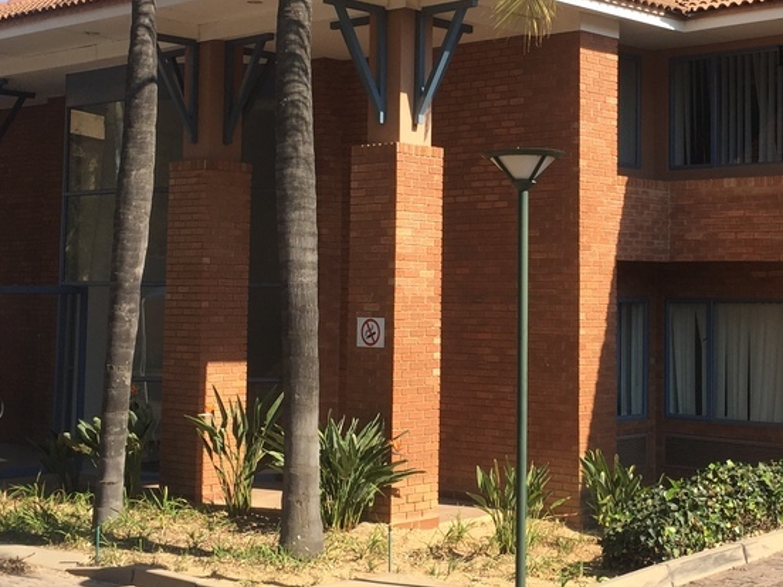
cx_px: 502
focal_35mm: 63
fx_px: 1425
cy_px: 187
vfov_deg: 23.2
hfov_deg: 30.6
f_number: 2.2
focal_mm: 4.15
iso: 32
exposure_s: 1/964
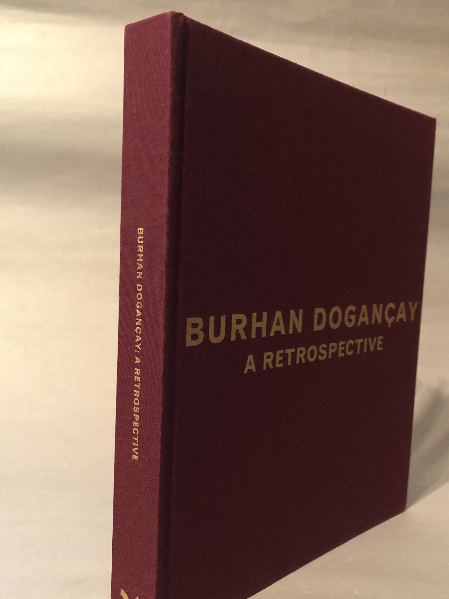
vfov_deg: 55.3
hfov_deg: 42.9
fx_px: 571
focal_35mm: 33
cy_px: 330
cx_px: 221
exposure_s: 1/4
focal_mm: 3.99
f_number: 1.8
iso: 100
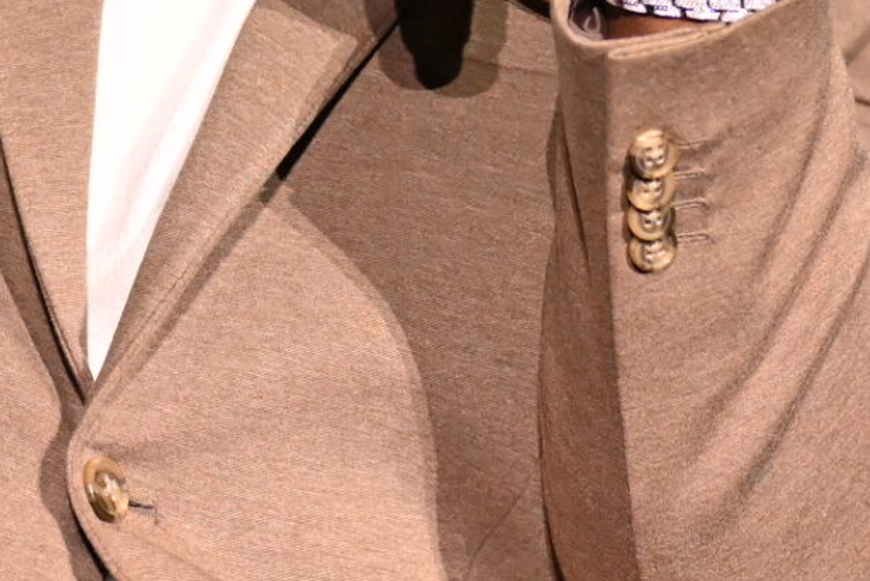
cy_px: -317
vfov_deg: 2.6
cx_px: 489
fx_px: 12762
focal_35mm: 528
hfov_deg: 3.9
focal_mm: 85
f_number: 1.8
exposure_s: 1/160
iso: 2500
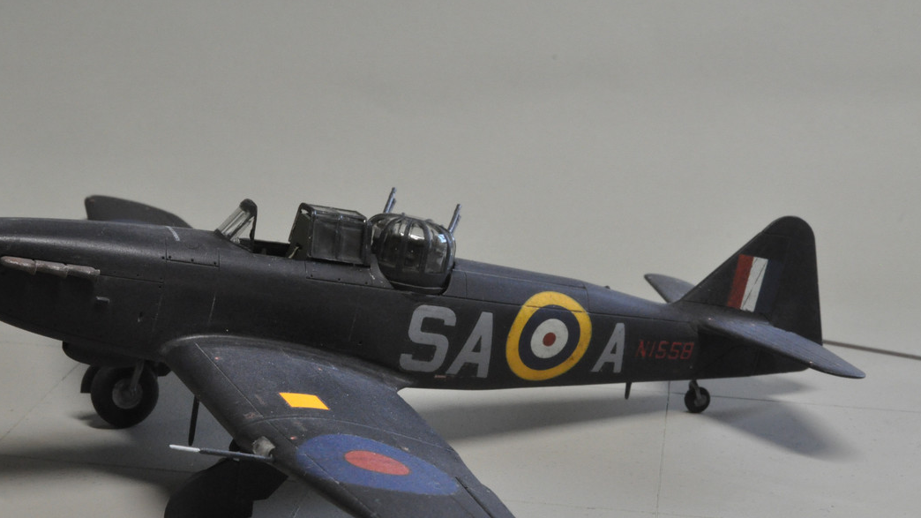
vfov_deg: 15.9
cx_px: 393
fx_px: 1856
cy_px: 342
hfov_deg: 27.8
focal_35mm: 76
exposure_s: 1/8
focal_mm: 42
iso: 2000
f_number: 22
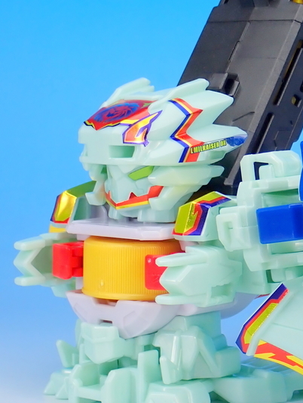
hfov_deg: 11.5
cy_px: 159
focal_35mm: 128
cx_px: 286
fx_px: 1494
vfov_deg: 15.4
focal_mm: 11.88
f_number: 14
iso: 100
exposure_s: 1/2
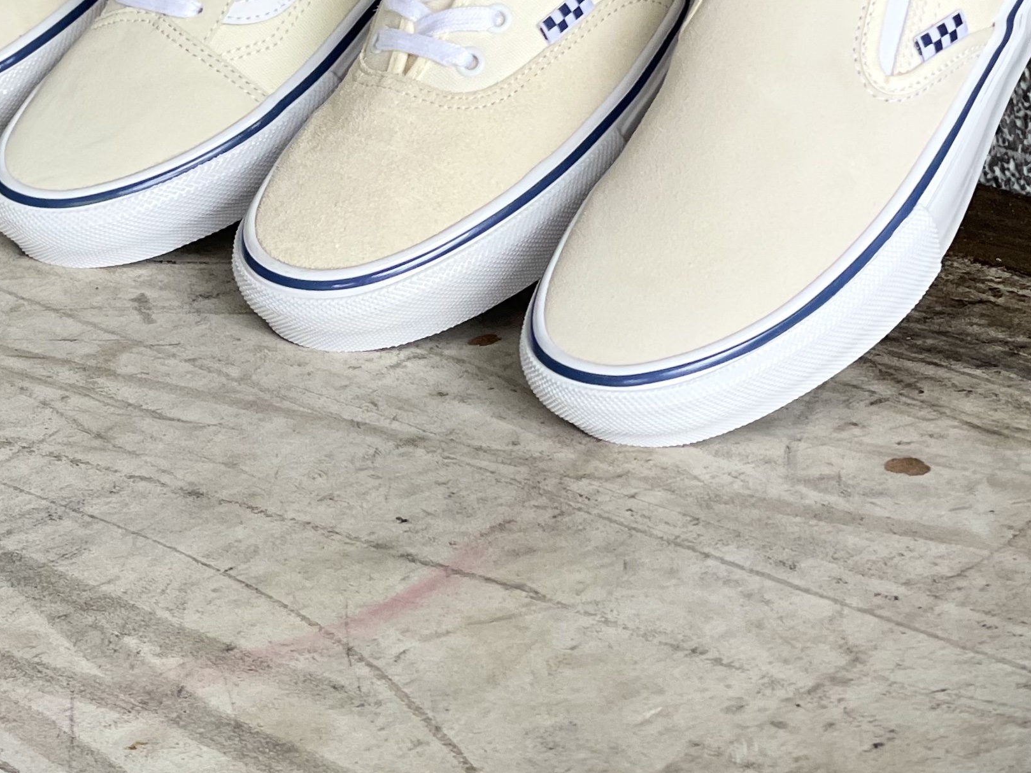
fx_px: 2740
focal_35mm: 92
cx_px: 420
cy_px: 102
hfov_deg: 21.3
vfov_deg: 15.9
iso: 32
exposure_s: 1/122
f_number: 2
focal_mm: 6
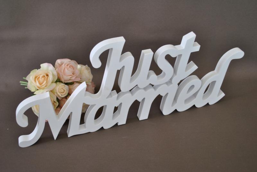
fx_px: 343
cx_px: 128
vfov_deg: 28.2
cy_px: 86
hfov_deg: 41.1
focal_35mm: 48
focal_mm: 32
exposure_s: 1/50
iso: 200
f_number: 4.8
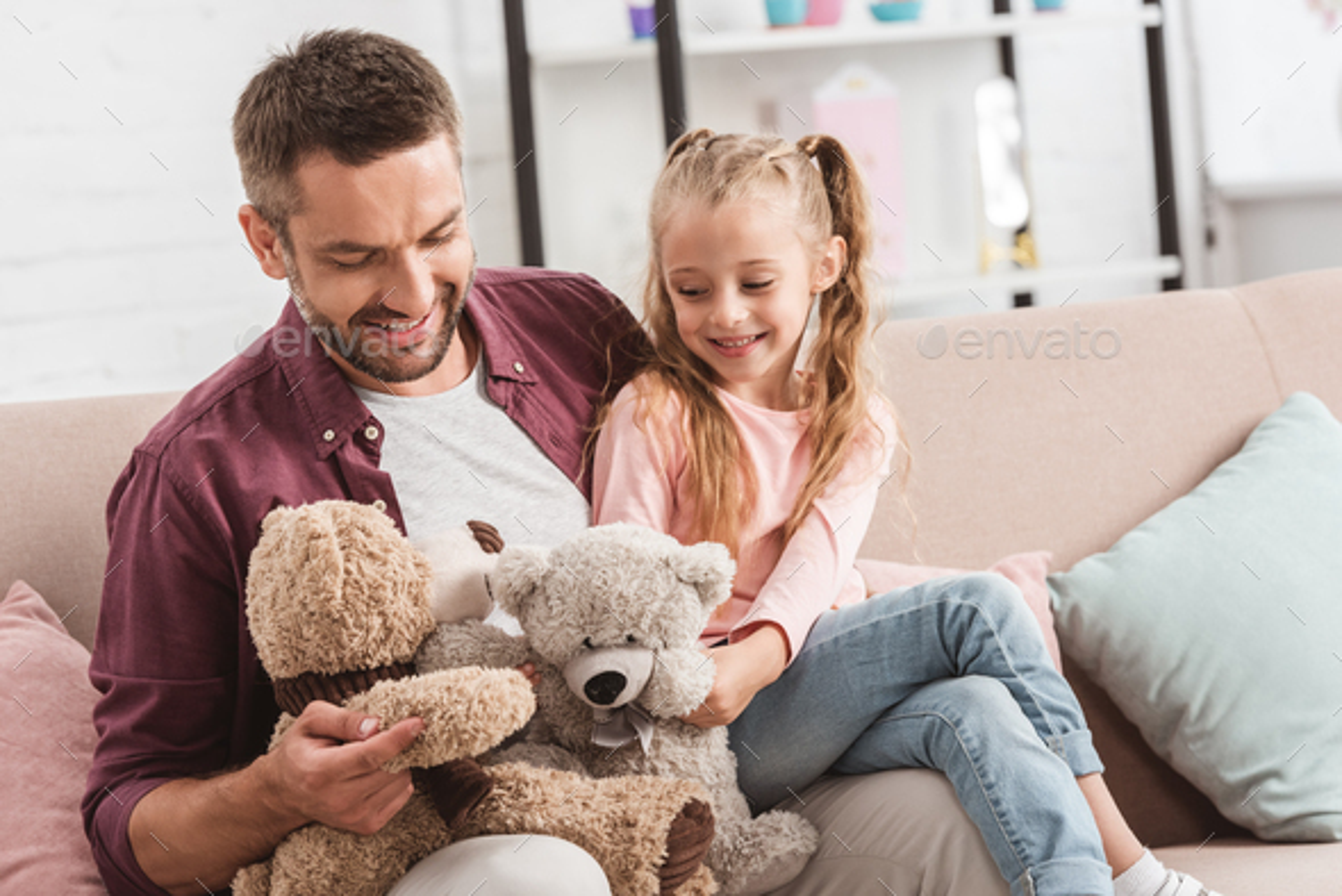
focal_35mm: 160
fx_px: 5967
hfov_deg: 12.8
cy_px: 448
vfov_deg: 8.6
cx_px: 671
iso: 640
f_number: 5.6
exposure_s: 1/200
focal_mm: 160
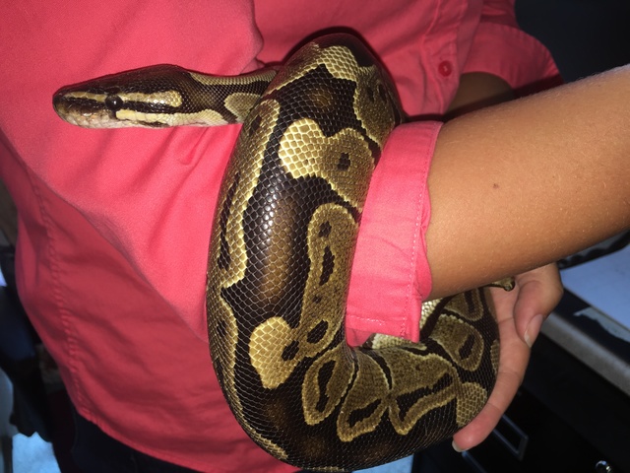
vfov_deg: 48.2
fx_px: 528
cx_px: 315
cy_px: 236
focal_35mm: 29
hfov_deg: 61.7
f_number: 2.2
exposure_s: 1/30
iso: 25
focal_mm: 4.15
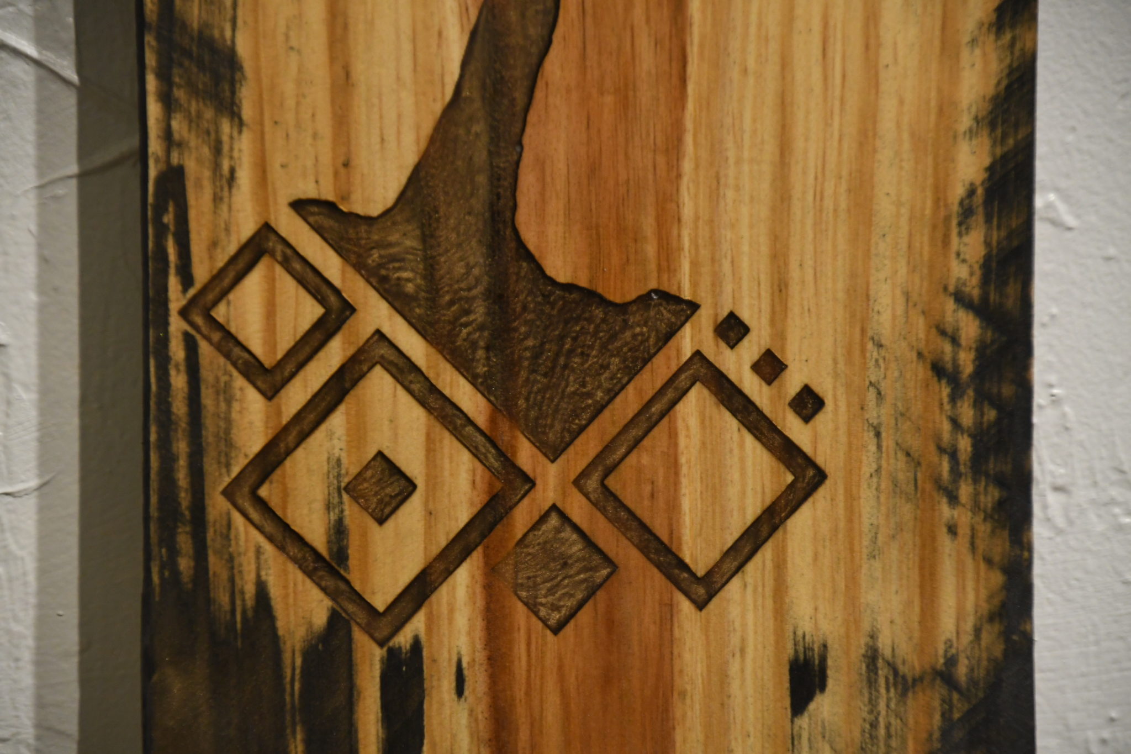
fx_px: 8010
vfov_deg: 5.4
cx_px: 566
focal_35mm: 255
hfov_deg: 8.1
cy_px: 377
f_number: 6.3
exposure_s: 1/200
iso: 2000
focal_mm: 170
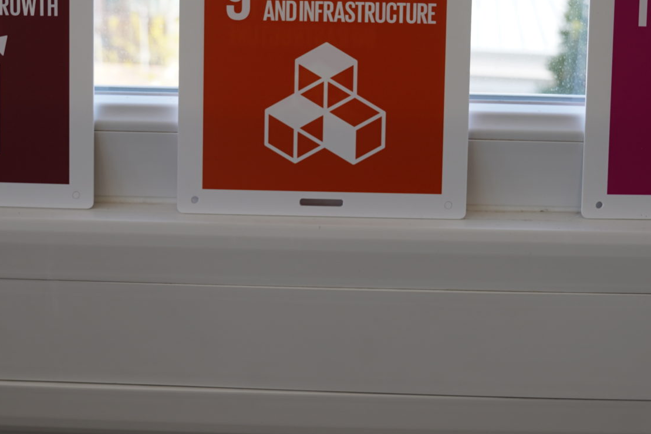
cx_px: 336
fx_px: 1085
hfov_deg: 33.4
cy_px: 136
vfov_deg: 22.5
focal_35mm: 60
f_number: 4.5
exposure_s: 1/80
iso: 100
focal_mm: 26
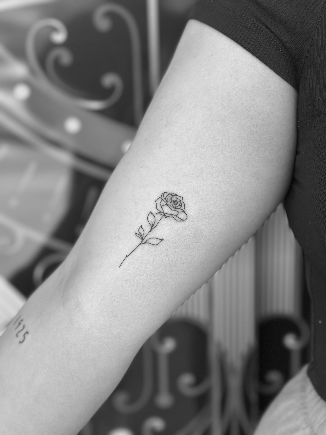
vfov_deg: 39.7
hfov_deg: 30.3
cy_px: 218
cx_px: 163
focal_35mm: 48
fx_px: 603
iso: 80
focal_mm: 6.86
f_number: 1.78
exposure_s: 1/386
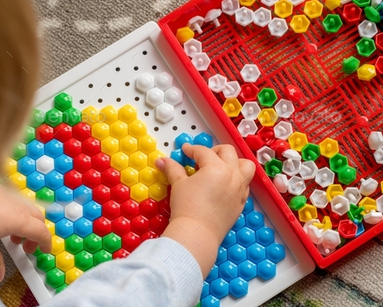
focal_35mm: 85
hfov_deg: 22.5
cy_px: 154
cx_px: 186
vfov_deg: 18.1
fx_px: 964
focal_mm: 50
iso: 320
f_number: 4.5
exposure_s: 1/125
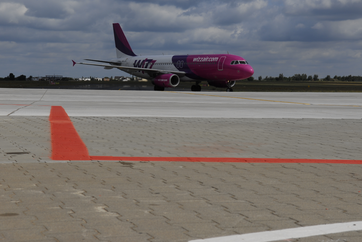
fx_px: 901
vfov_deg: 15.3
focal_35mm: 90
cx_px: 186
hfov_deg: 22.7
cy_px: 118
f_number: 10
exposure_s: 1/350
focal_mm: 55
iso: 100
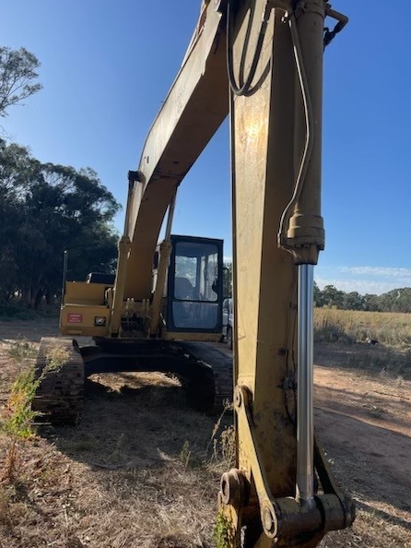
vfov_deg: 63.4
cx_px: 209
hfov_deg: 49.8
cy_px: 289
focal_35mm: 28
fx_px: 443
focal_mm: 4.2
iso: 50
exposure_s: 1/4464
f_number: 1.6
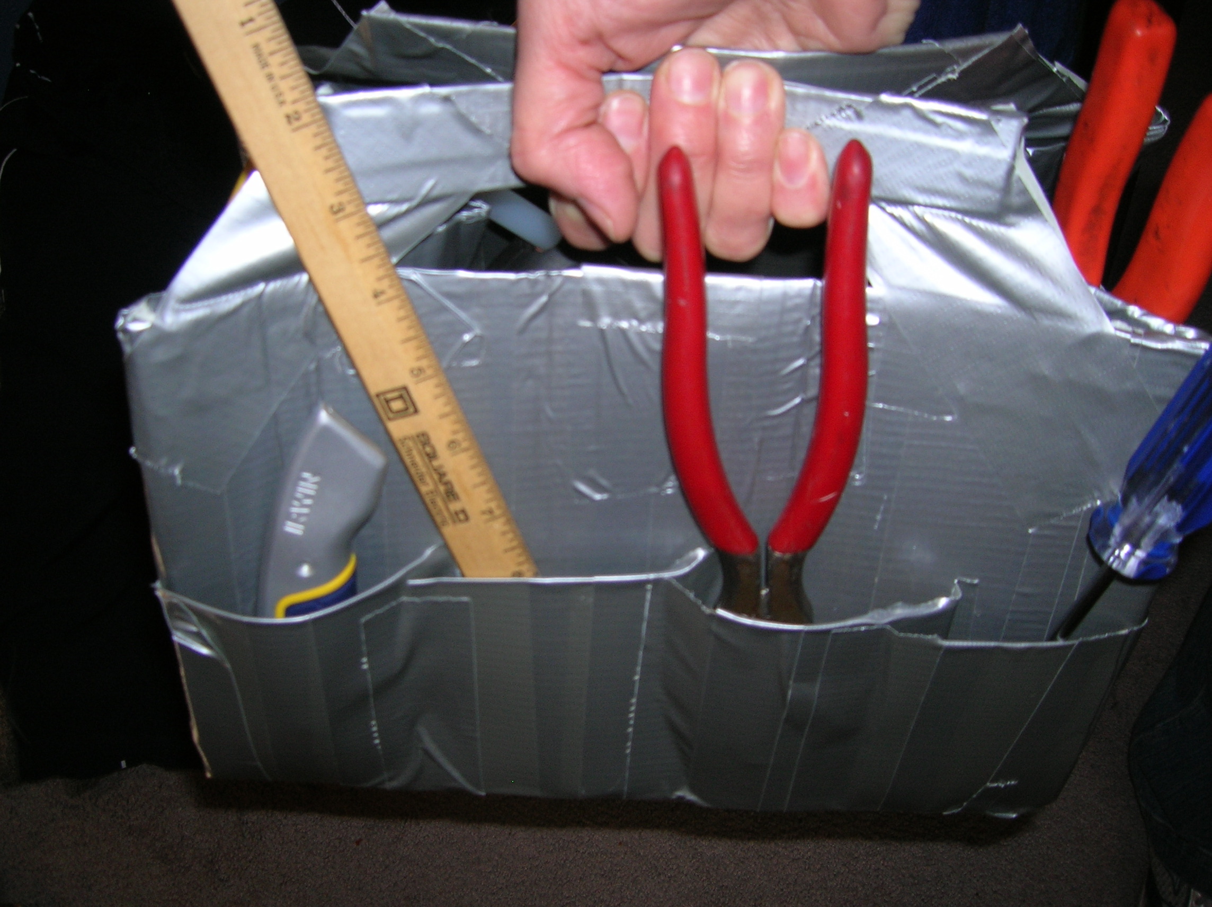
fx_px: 1189
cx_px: 606
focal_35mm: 34
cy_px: 454
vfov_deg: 41.7
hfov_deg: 54.0
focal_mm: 5.7
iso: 50
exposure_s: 1/60.1
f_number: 2.9
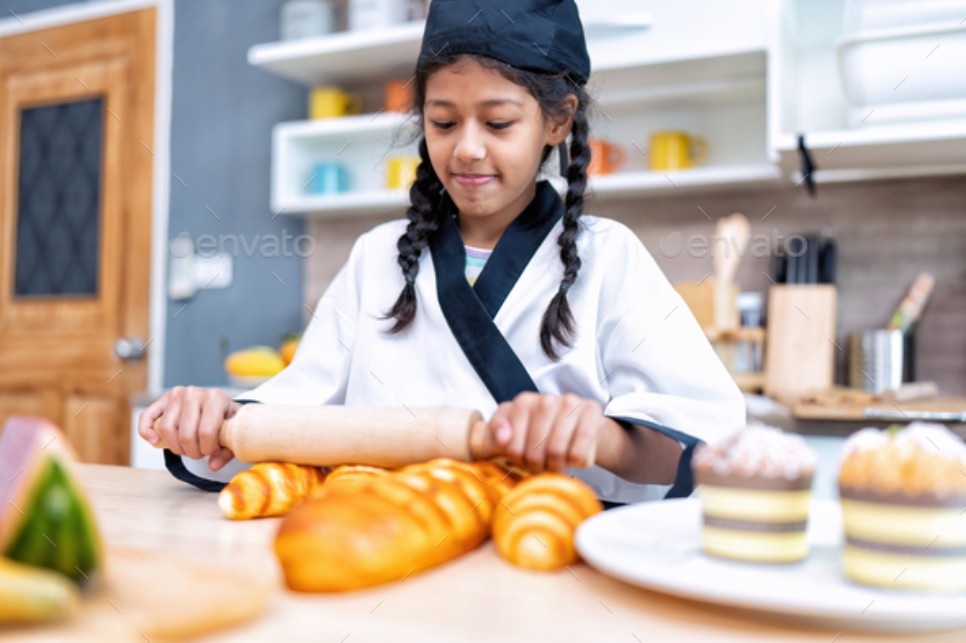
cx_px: 483
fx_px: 939
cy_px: 322
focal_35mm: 35
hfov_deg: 54.4
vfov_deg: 37.8
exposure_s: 1/320
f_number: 1.4
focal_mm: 35
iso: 320
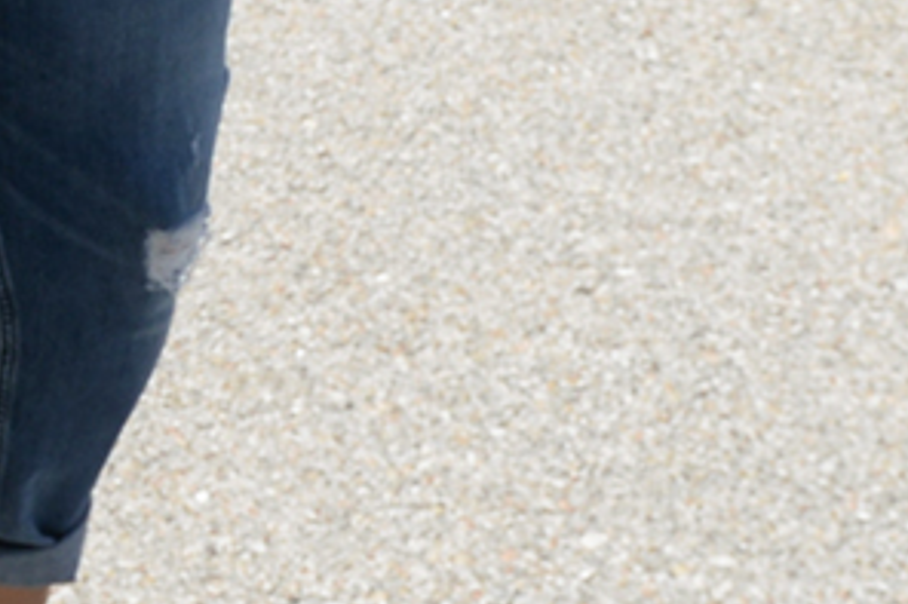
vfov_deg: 8.6
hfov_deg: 14.1
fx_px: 3680
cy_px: -816
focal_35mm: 146
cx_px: 448
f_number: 8
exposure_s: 1/250
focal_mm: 24
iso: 200
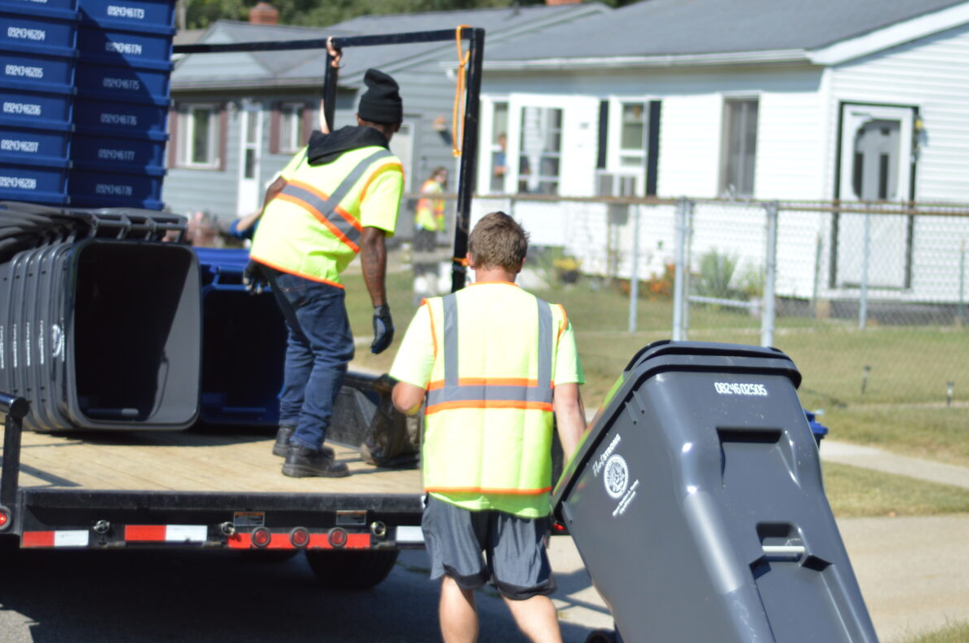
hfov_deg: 21.0
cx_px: 567
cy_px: 351
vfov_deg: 14.1
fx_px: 2608
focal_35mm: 97
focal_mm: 50
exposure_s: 1/4000
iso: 100
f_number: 1.8
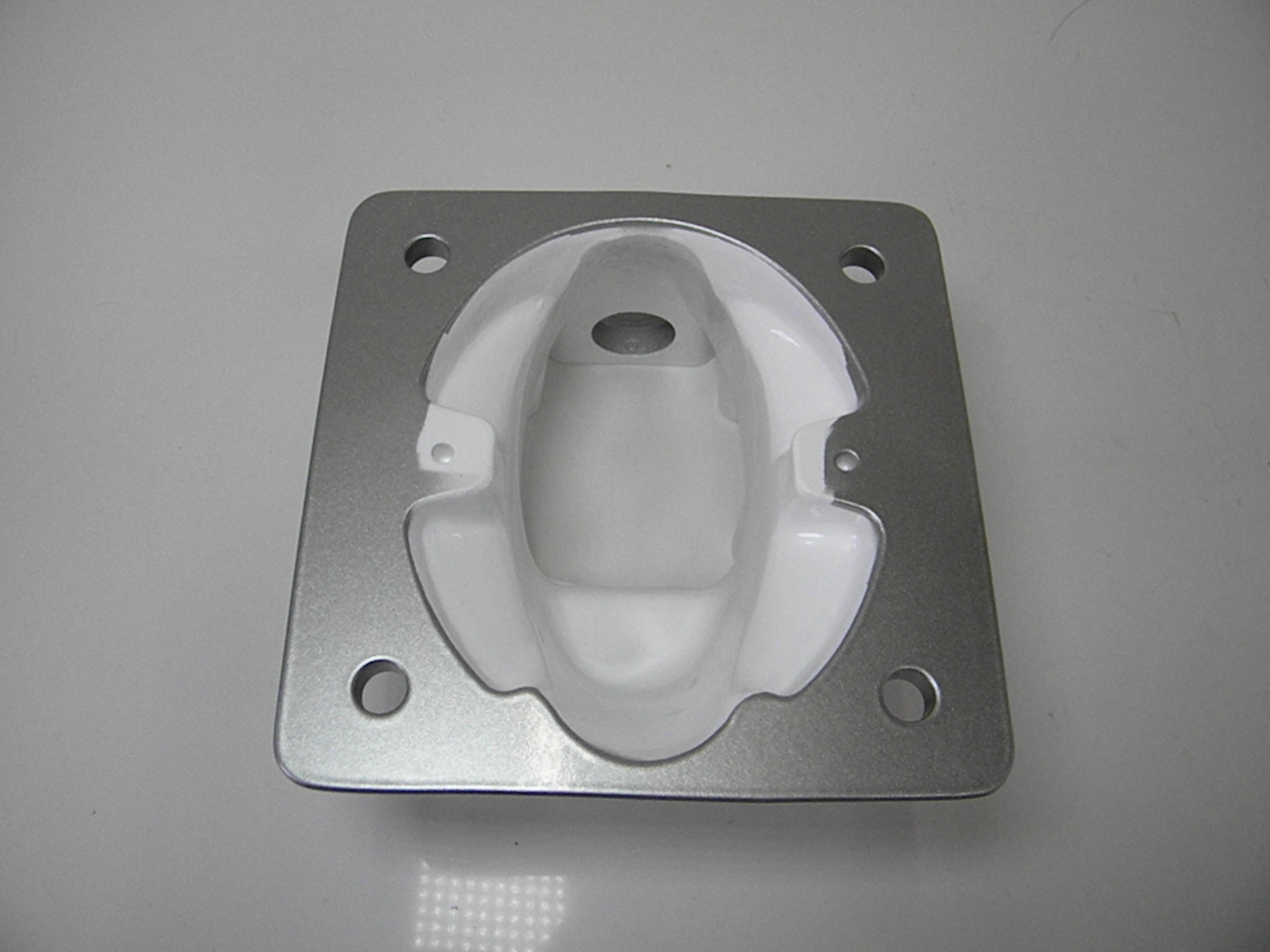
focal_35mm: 28
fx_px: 1027
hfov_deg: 63.4
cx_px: 635
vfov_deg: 49.7
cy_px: 476
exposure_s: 1/385
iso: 720
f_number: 7
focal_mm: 5
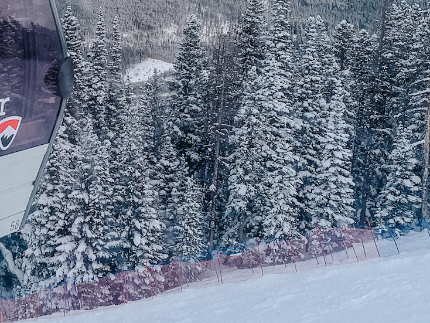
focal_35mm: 68
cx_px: -2
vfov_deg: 21.3
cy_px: 56
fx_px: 845
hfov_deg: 26.9
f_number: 1.8
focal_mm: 4.25
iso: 25
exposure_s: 1/1250
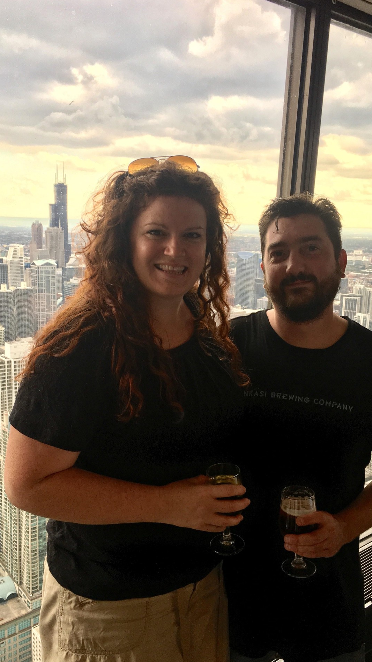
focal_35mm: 32
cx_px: 187
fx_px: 561
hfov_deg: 36.7
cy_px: 328
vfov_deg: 61.0
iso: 40
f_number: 2.2
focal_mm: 4.15
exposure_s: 1/120
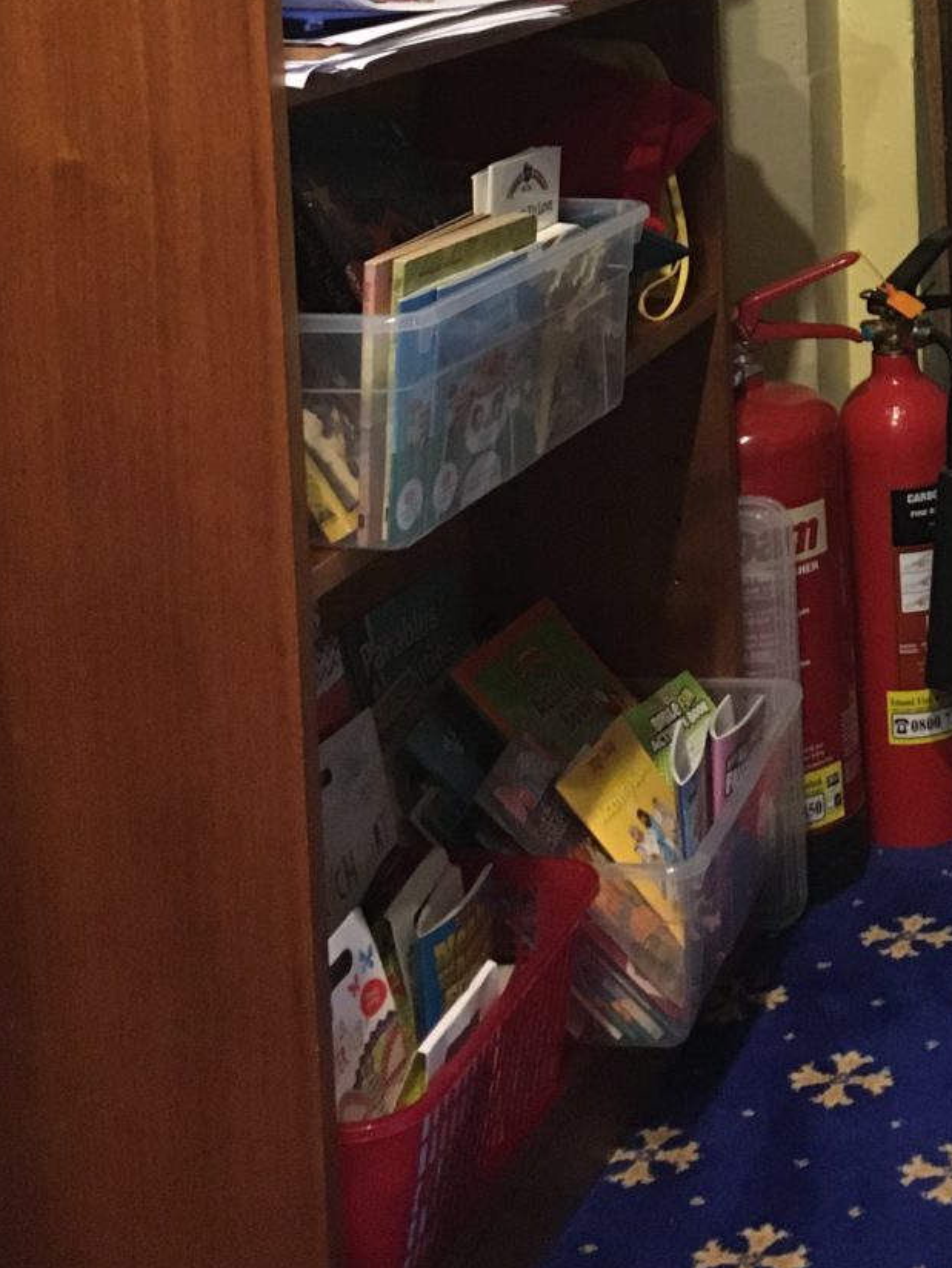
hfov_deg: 19.4
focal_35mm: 72
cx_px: 1093
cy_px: -20
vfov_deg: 25.6
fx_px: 2639
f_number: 2.2
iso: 250
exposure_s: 1/17
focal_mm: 4.15
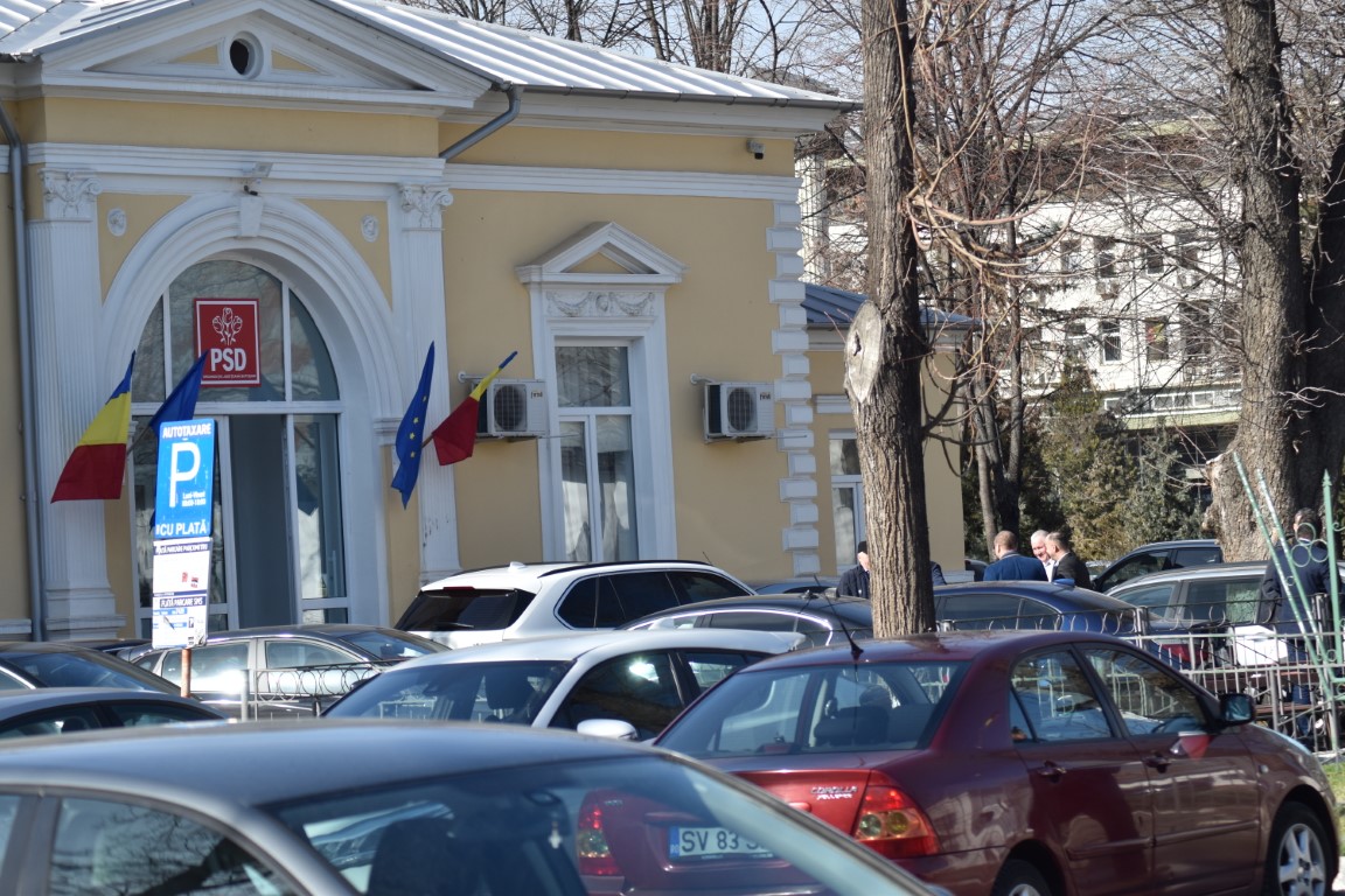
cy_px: 448
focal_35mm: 135
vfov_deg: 10.2
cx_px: 672
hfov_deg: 15.2
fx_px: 5043
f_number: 7.1
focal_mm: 90
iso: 200
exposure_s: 1/800
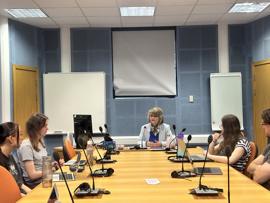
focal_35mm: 48
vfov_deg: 30.3
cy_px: 102
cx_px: 135
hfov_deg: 39.7
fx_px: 374
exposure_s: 1/60
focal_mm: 6.86
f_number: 1.78
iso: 160
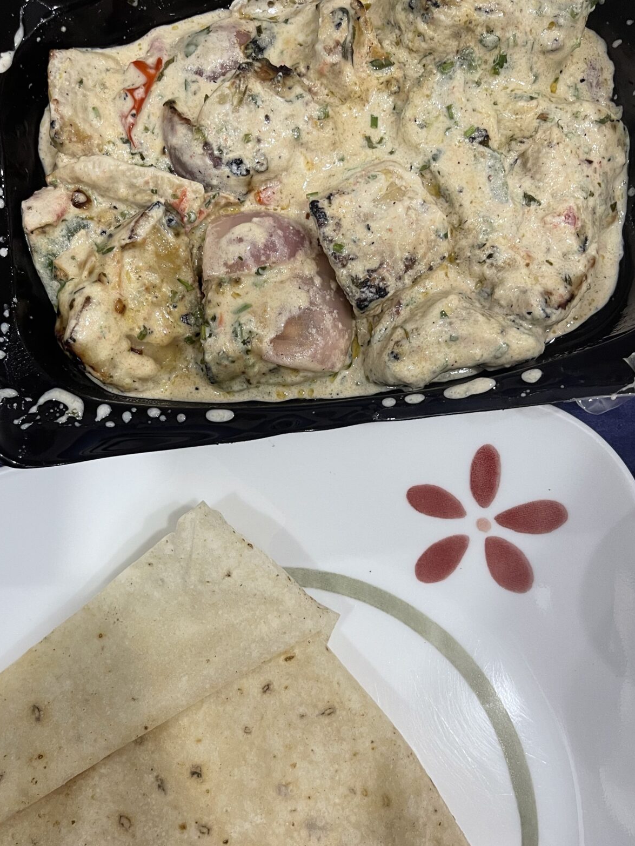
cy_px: 510
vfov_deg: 53.5
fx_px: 831
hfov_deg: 41.6
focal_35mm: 34
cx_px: 247
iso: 125
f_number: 1.6
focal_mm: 5.1
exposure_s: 1/50
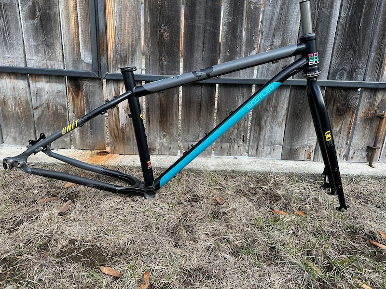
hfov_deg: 71.6
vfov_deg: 56.8
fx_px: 268
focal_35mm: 24
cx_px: 193
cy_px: 144
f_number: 1.78
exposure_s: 1/251
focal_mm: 6.86
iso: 80
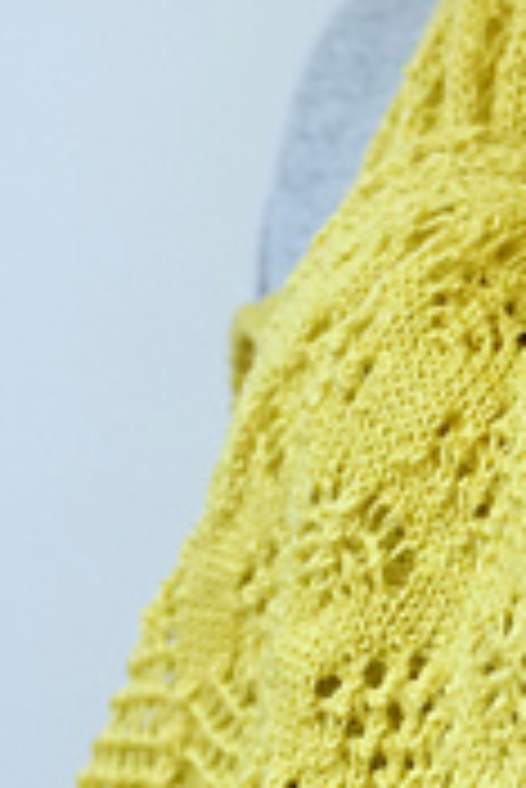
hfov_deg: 7.9
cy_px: 504
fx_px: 3714
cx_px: 910
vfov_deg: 12.1
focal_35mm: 170
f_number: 4.5
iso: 1250
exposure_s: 1/160
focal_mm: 31
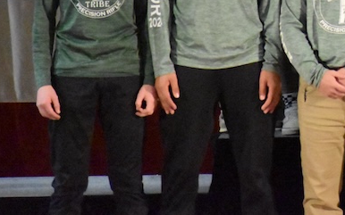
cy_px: -137
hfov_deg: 2.6
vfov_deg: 1.6
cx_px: 432
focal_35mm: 808
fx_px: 7595
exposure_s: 1/320
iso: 12800
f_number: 5
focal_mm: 170
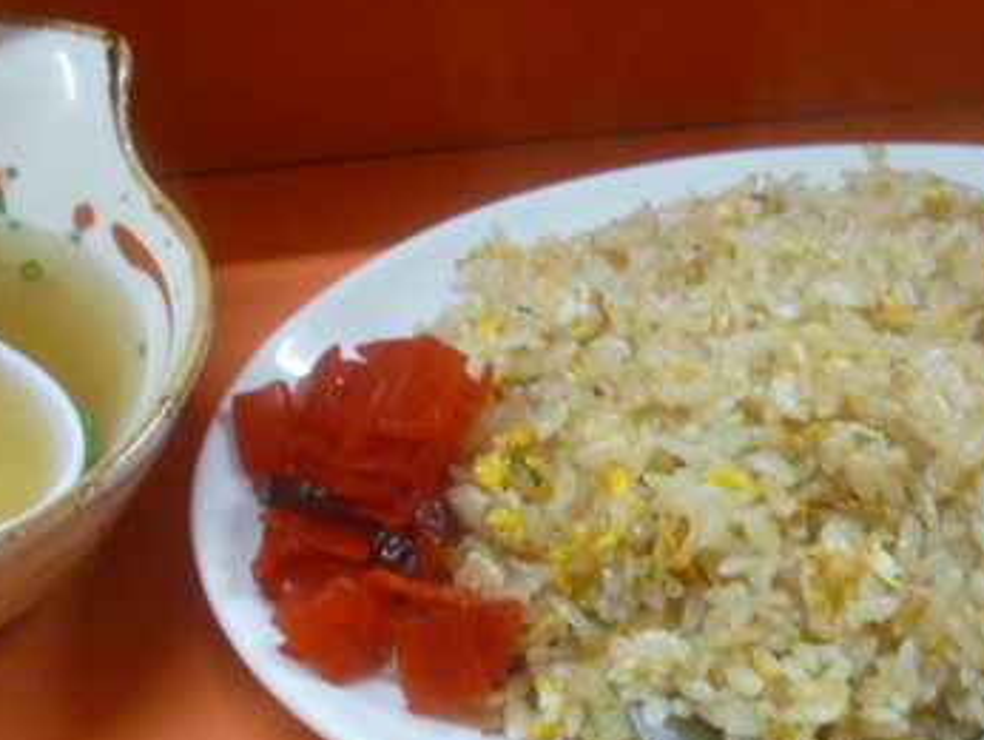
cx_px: 526
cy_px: 396
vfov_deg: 24.1
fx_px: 1735
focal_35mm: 61
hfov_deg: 31.6
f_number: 2.8
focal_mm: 5.5
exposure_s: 1/25
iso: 400
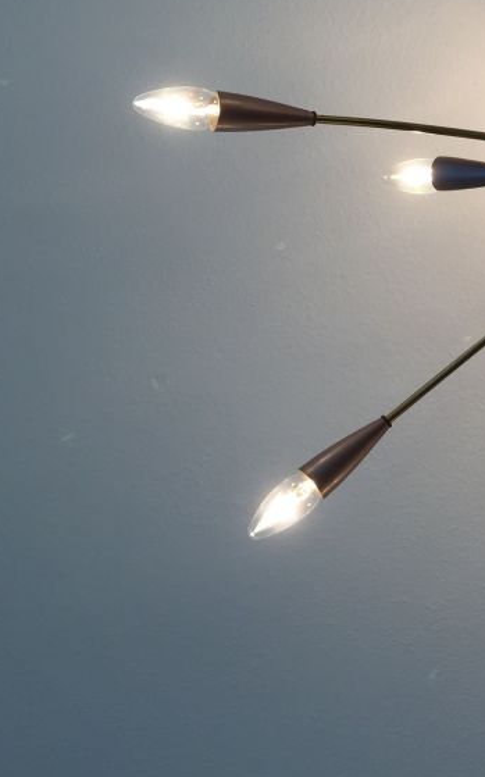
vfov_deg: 30.5
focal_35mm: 66
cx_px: 670
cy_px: 183
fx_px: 1397
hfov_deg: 18.1
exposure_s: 1/116
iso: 32
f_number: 2.2
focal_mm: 4.15
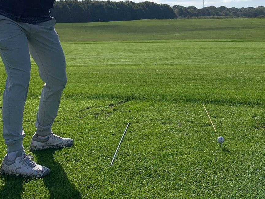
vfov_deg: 24.2
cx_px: 167
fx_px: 444
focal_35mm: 58
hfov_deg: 33.1
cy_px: 3
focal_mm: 4.25
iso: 25
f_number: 1.8
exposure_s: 1/9524
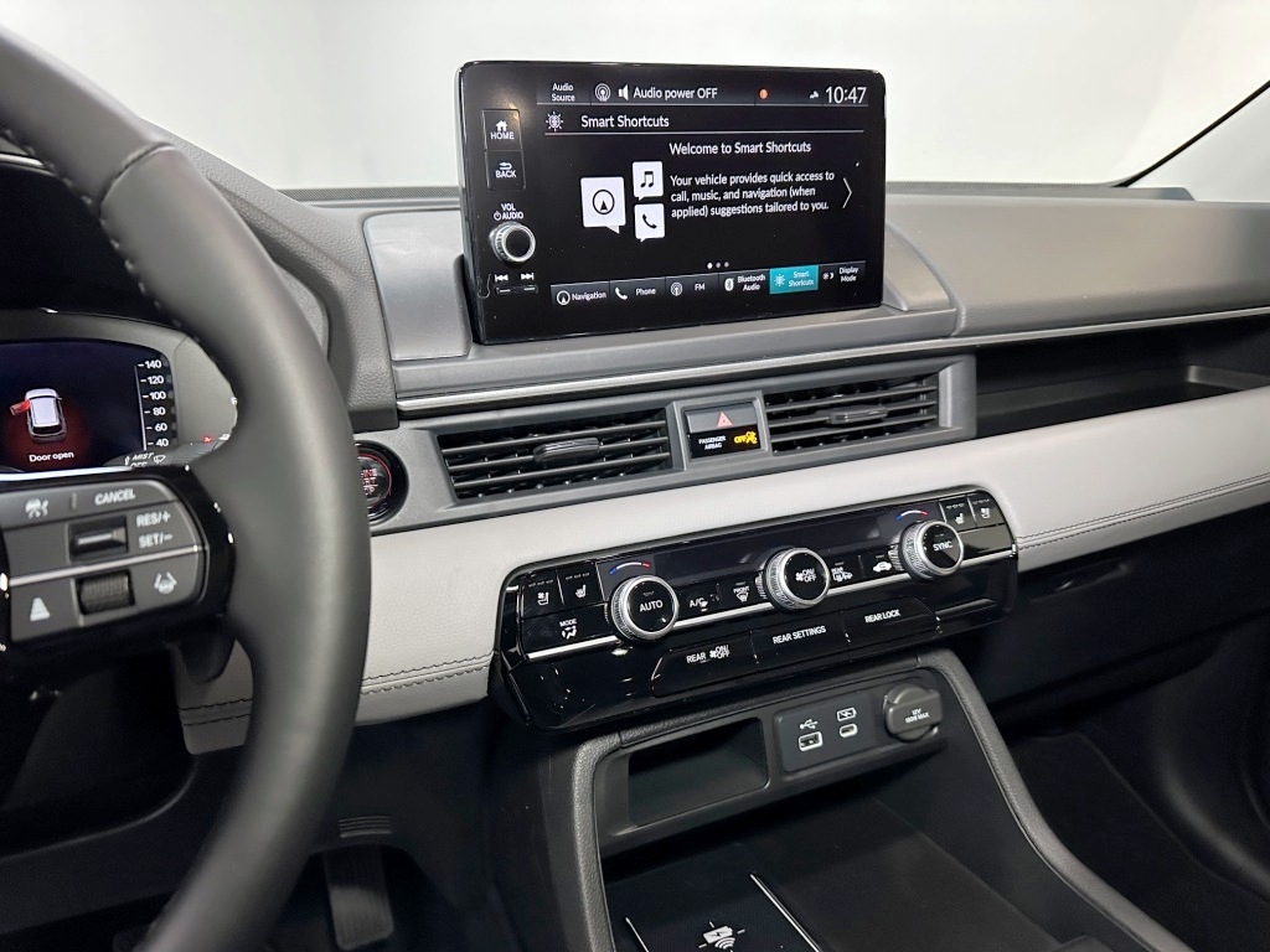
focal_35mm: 24
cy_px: 476
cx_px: 635
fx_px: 881
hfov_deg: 71.6
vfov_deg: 56.8
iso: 640
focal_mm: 6.86
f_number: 1.78
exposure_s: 1/40
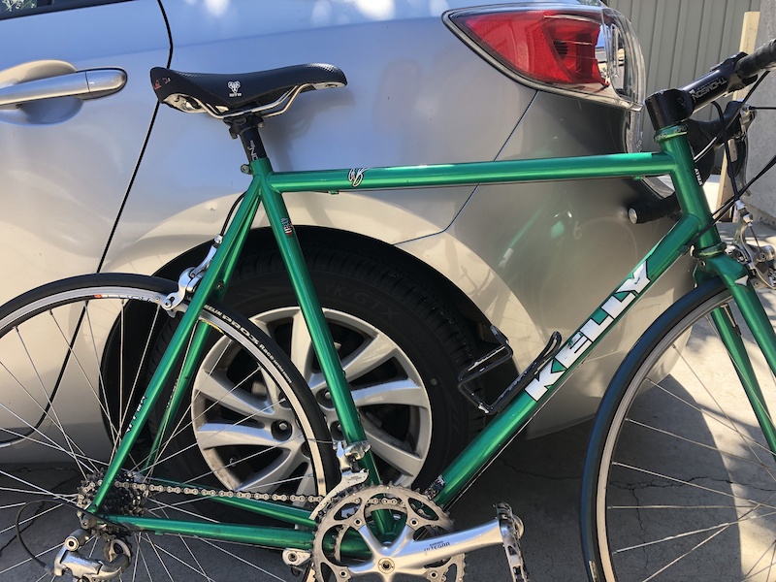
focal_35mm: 28
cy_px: 291
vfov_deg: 49.7
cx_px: 388
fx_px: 628
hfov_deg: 63.4
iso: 20
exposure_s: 1/333
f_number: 1.8
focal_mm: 3.99
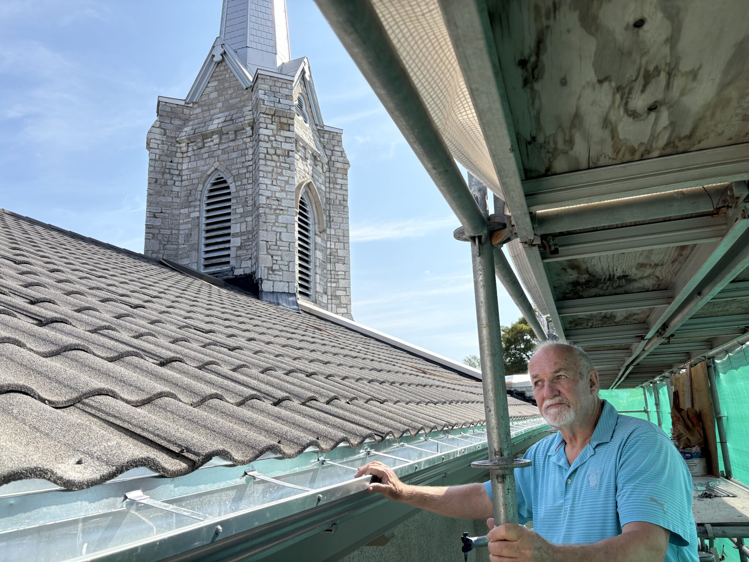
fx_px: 563
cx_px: 374
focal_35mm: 26
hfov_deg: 67.3
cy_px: 281
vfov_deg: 53.1
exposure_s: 1/3448
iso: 50
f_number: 1.6
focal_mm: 5.96
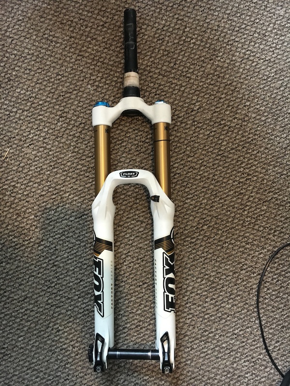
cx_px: 145
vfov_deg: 61.7
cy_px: 193
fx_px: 324
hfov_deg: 48.2
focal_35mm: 29
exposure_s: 1/33
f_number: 2.2
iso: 250
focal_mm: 4.15
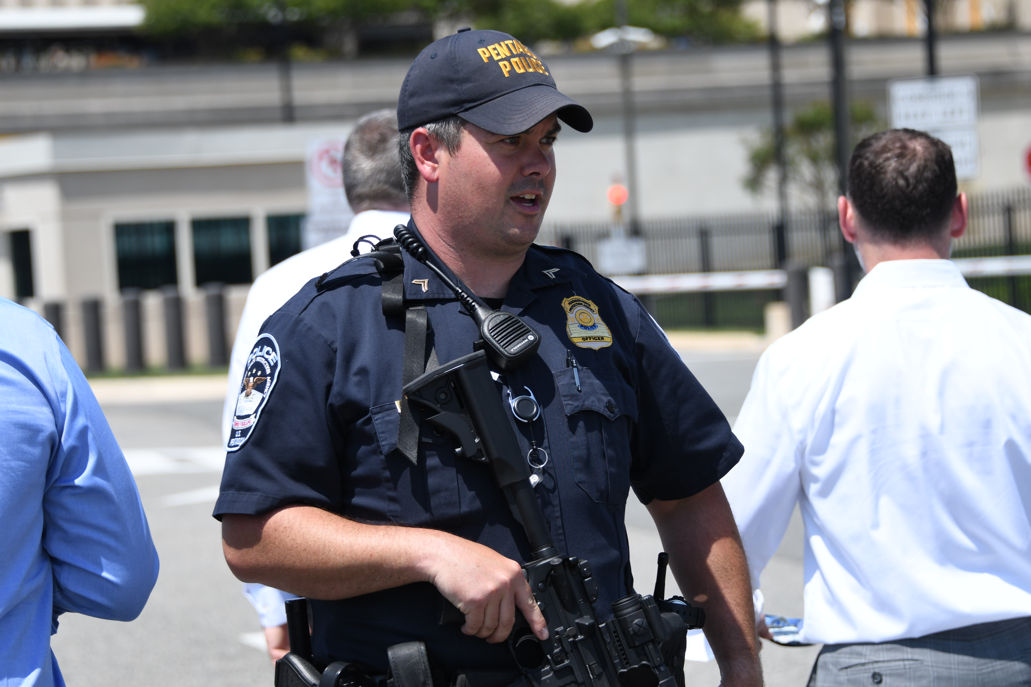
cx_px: 516
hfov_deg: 13.0
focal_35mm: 158
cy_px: 344
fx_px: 4510
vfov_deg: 8.7
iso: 125
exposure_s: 1/640
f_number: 5.3
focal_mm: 105
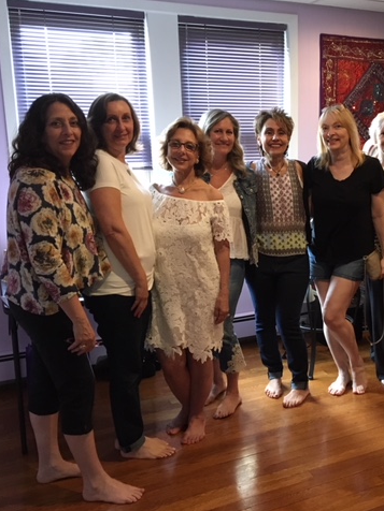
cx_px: 287
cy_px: 256
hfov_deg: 36.0
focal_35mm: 39
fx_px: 577
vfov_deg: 47.9
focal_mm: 4.15
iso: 200
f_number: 2.2
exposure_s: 1/15
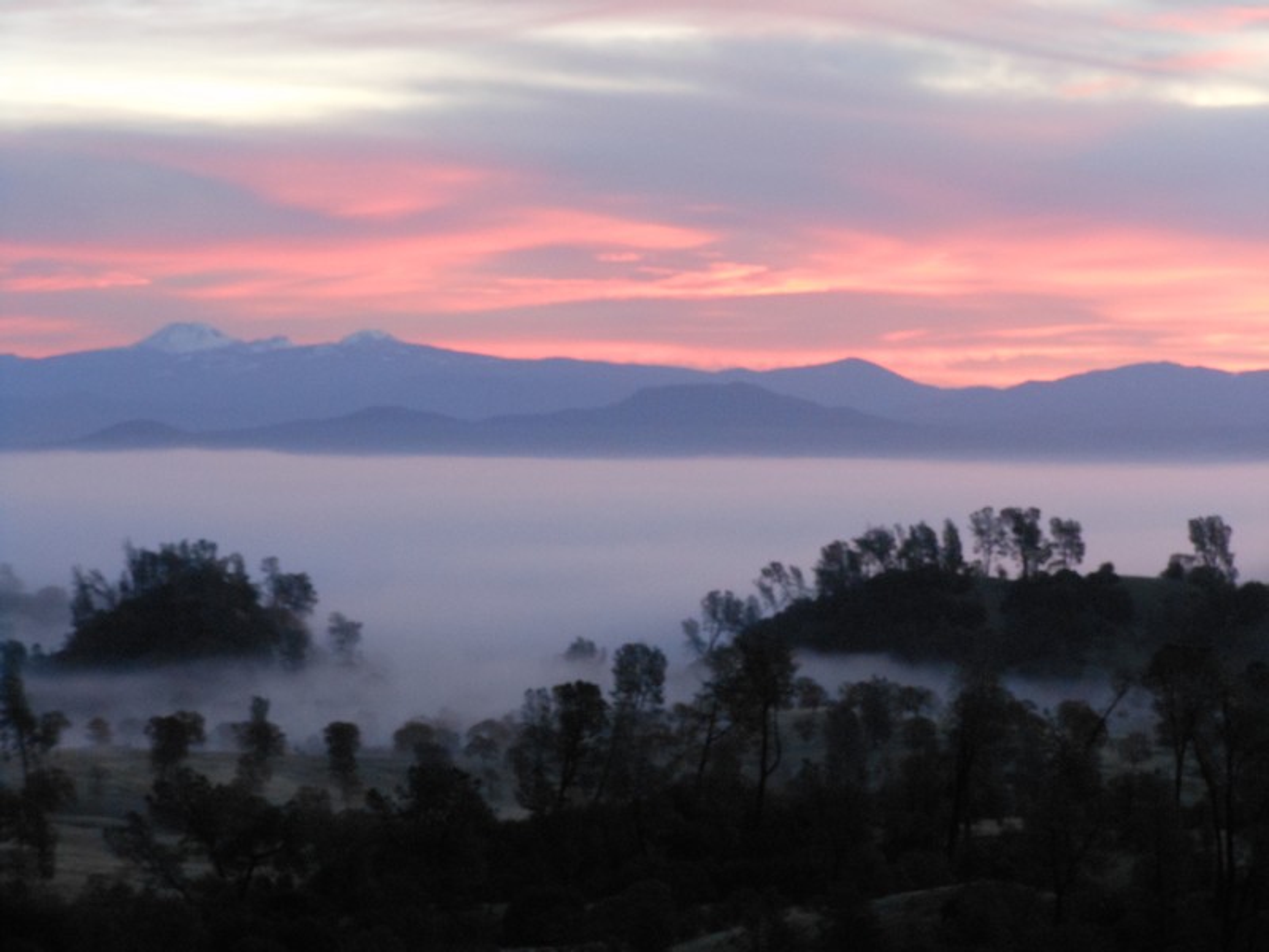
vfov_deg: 14.5
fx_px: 3739
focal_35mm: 102
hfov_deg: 19.3
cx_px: 634
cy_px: 476
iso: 400
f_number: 5.4
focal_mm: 18.3
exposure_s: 1/8
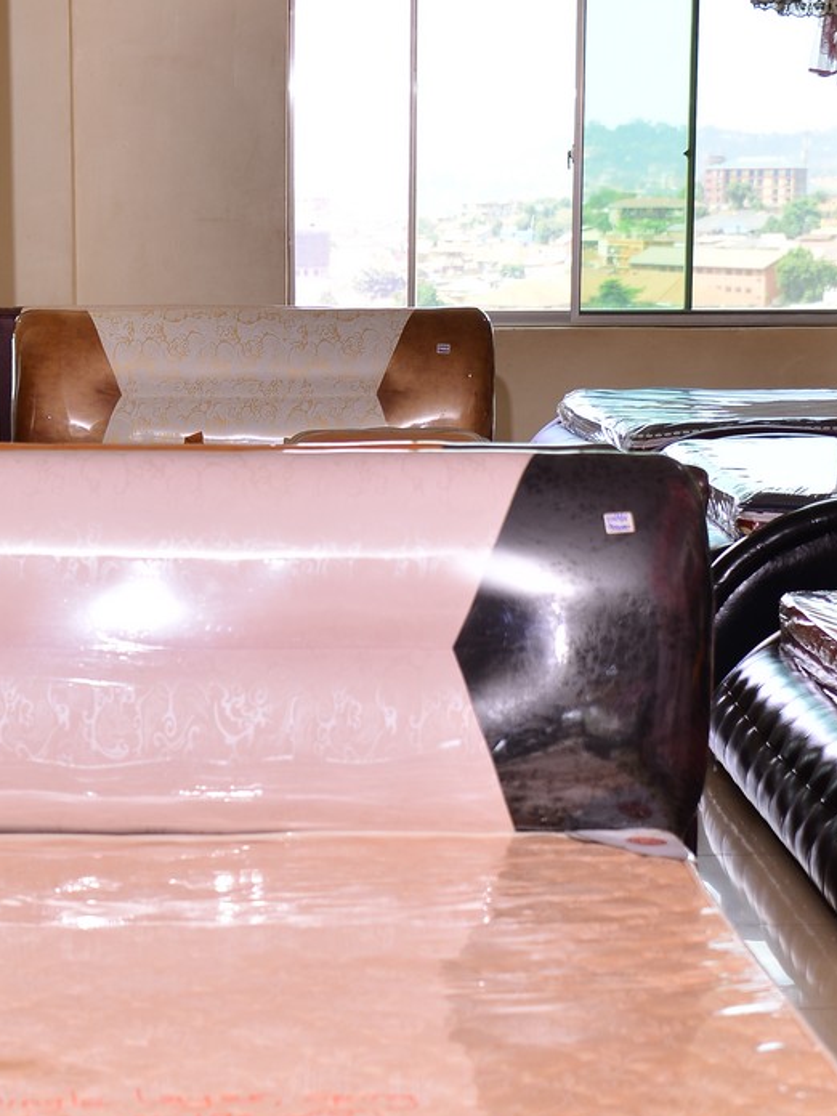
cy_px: 792
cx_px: 189
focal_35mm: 89
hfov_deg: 16.5
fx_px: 2869
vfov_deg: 21.9
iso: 160
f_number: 3.2
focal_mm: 35
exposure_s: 1/160
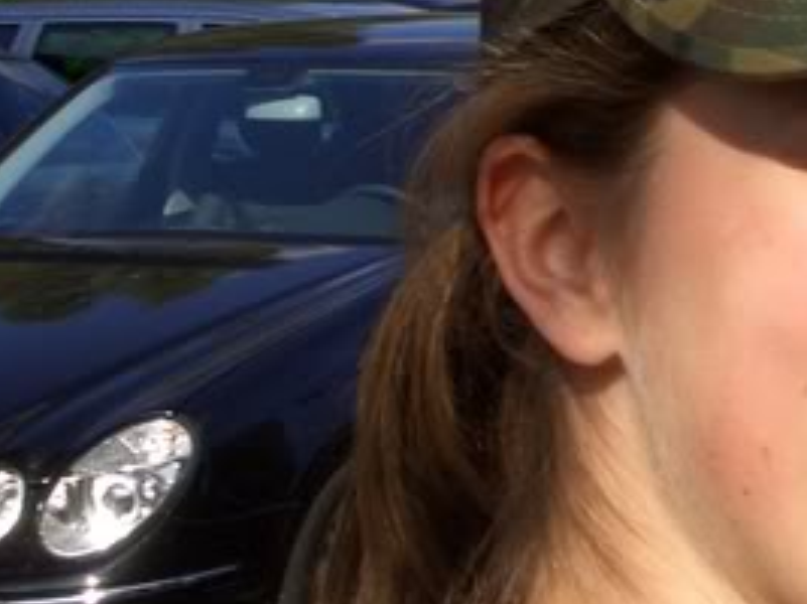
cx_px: 1034
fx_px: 2517
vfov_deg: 13.6
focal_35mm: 108
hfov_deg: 17.2
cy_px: 121
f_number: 4
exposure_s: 1/640
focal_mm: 4.8
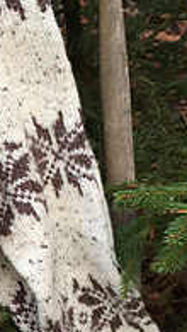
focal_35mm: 81
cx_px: -88
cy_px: 235
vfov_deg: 26.0
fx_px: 712
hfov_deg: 14.1
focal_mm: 4.15
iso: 32
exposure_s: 1/50
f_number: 2.2
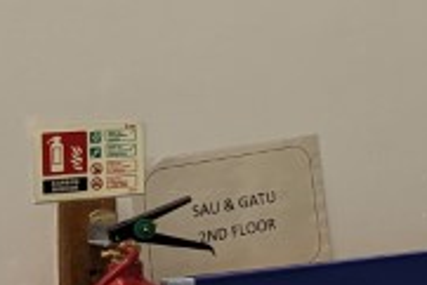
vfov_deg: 8.3
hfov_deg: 10.4
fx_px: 1959
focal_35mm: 165
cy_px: 155
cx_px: 1096
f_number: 1.85
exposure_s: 1/25.5
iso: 87
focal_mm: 6.81
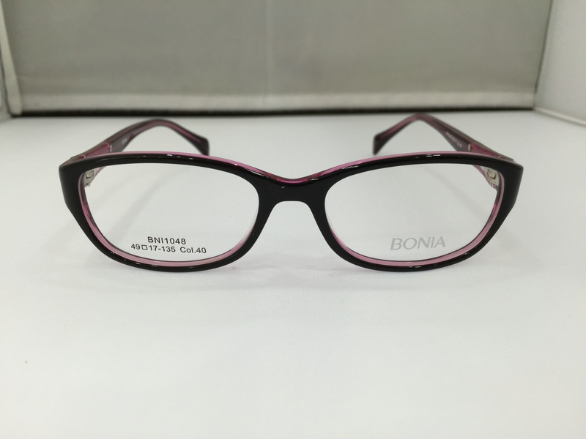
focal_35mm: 29
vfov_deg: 48.2
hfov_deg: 61.7
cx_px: 293
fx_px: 491
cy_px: 220
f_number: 2.2
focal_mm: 4.15
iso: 32
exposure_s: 1/50
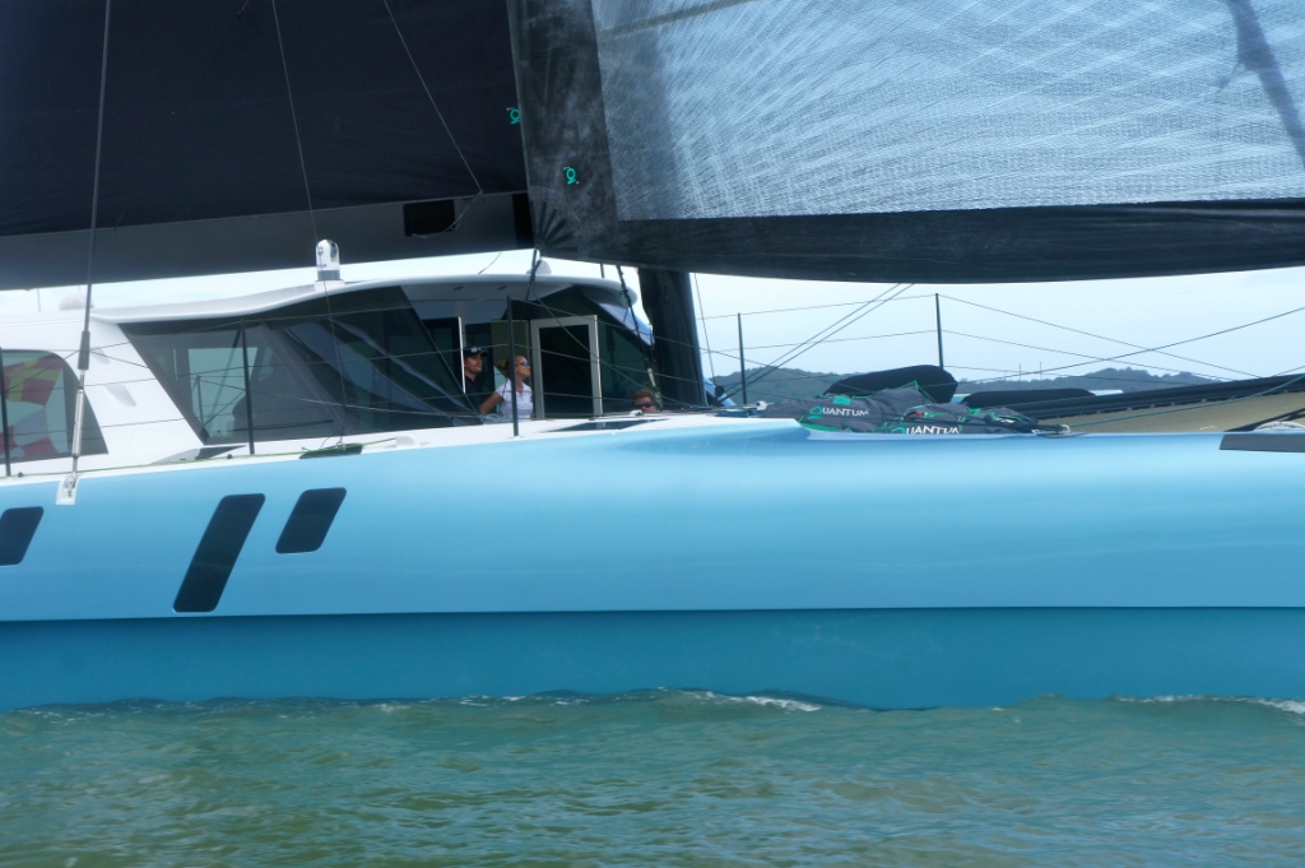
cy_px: 434
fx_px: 2988
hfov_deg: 24.6
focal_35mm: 82
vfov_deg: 16.5
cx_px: 652
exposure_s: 1/160
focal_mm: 55
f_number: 10
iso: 200
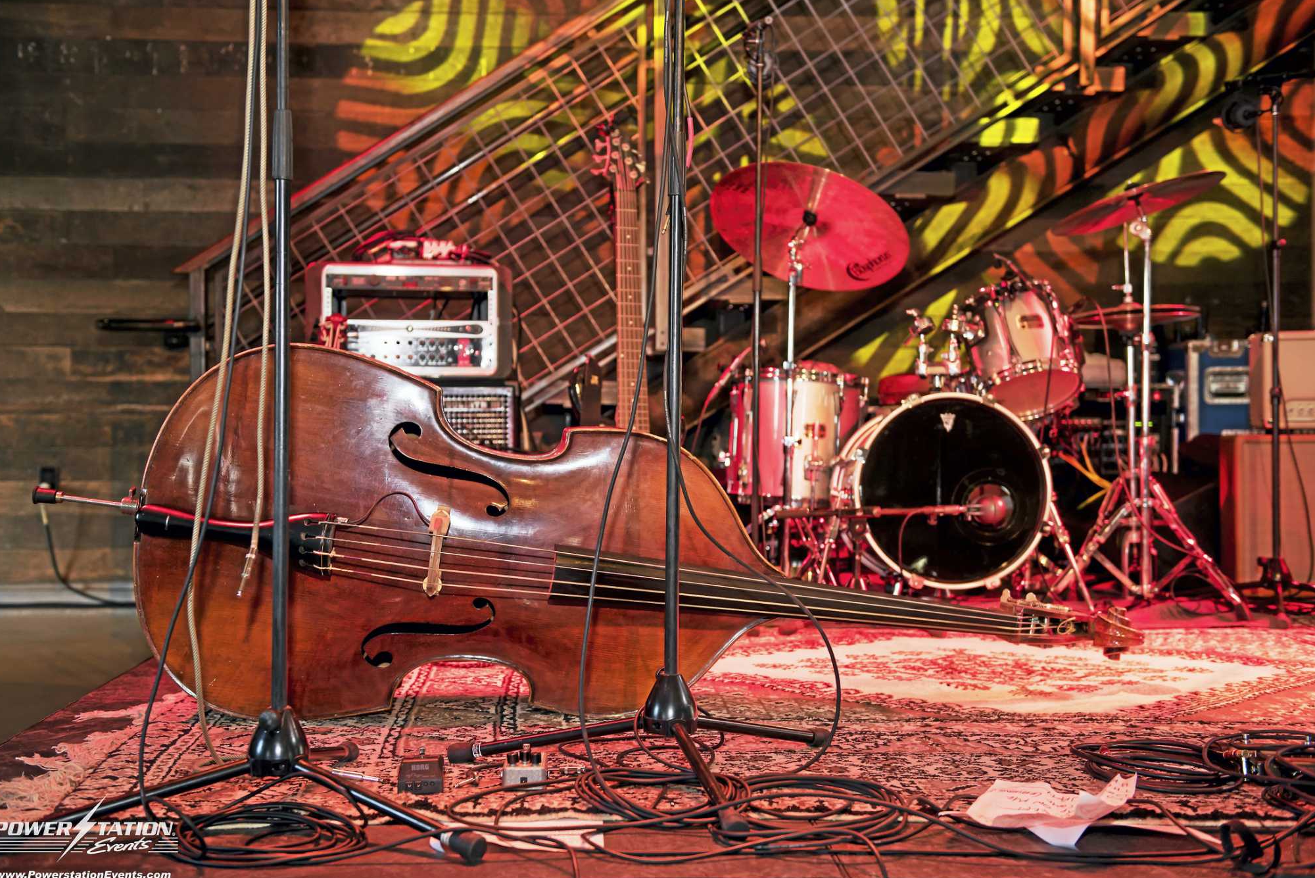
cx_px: 644
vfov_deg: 31.2
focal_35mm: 43
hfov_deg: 45.4
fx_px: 1571
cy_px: 436
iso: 400
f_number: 3.5
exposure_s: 1/60
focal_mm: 42
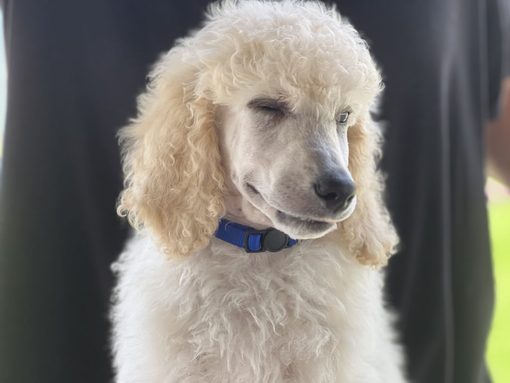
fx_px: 1134
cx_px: 255
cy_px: 192
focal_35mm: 77
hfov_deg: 25.3
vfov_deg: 19.1
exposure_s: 1/121
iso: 40
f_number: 2.8
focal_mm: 9
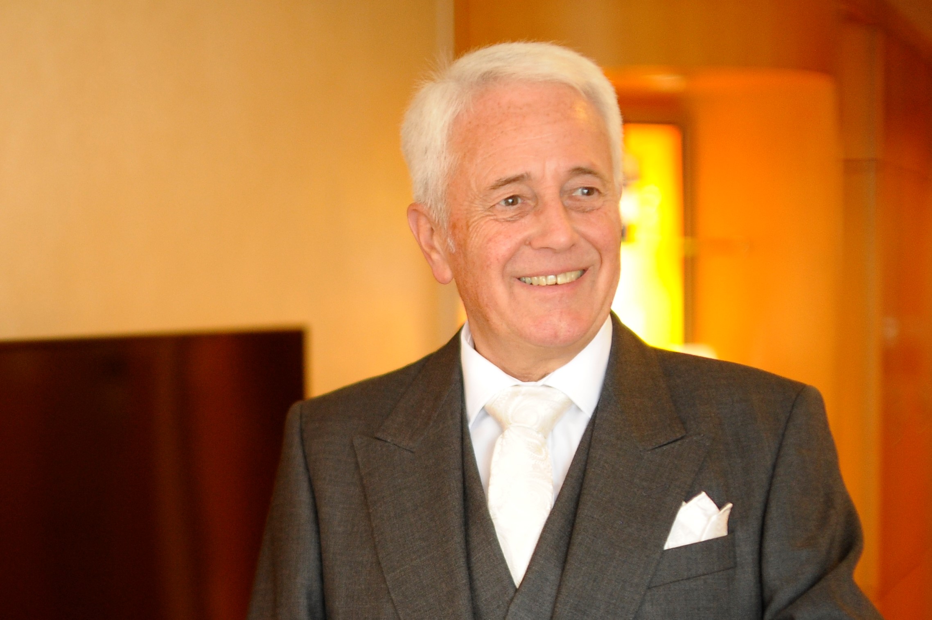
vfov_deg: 27.0
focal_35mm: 50
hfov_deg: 39.6
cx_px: 466
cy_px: 310
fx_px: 1294
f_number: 1.8
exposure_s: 1/200
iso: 1600
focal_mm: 50
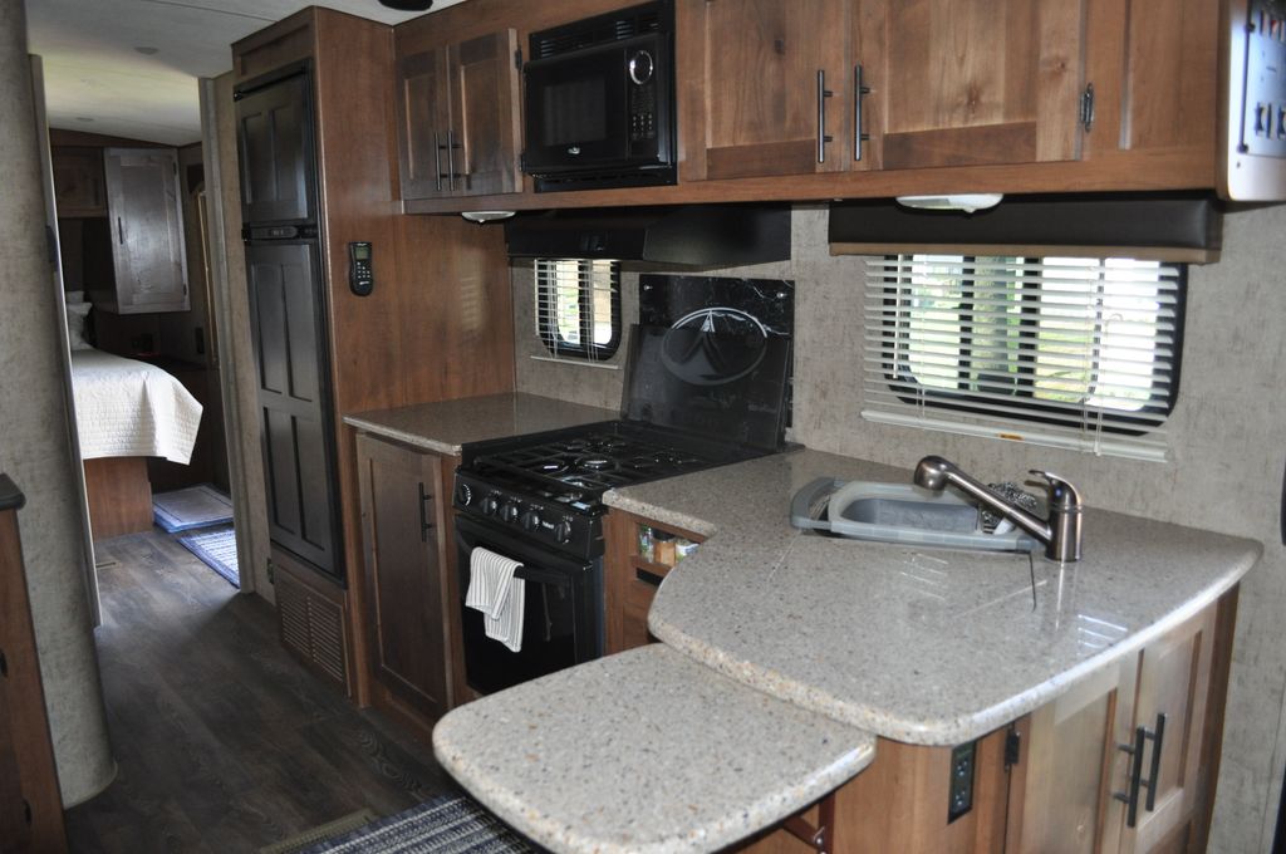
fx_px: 963
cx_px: 643
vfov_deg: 47.8
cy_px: 427
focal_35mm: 27
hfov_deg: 67.4
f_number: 3.5
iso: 800
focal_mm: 18
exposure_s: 1/100
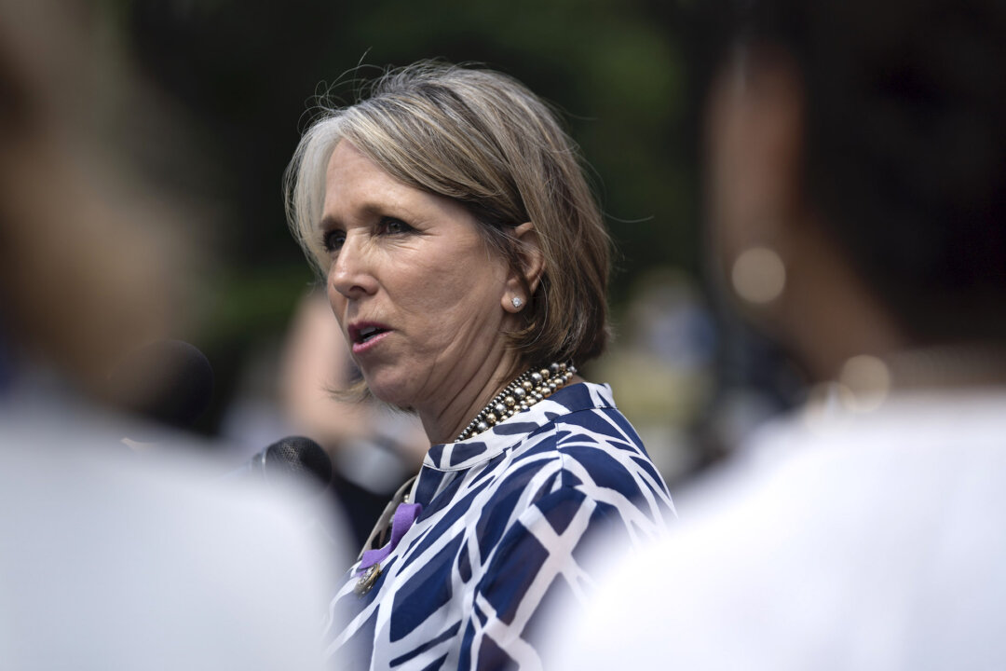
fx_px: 3996
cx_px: 503
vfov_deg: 9.6
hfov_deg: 14.3
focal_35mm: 143
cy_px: 336
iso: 100
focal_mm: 143
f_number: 3.2
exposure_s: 1/2000
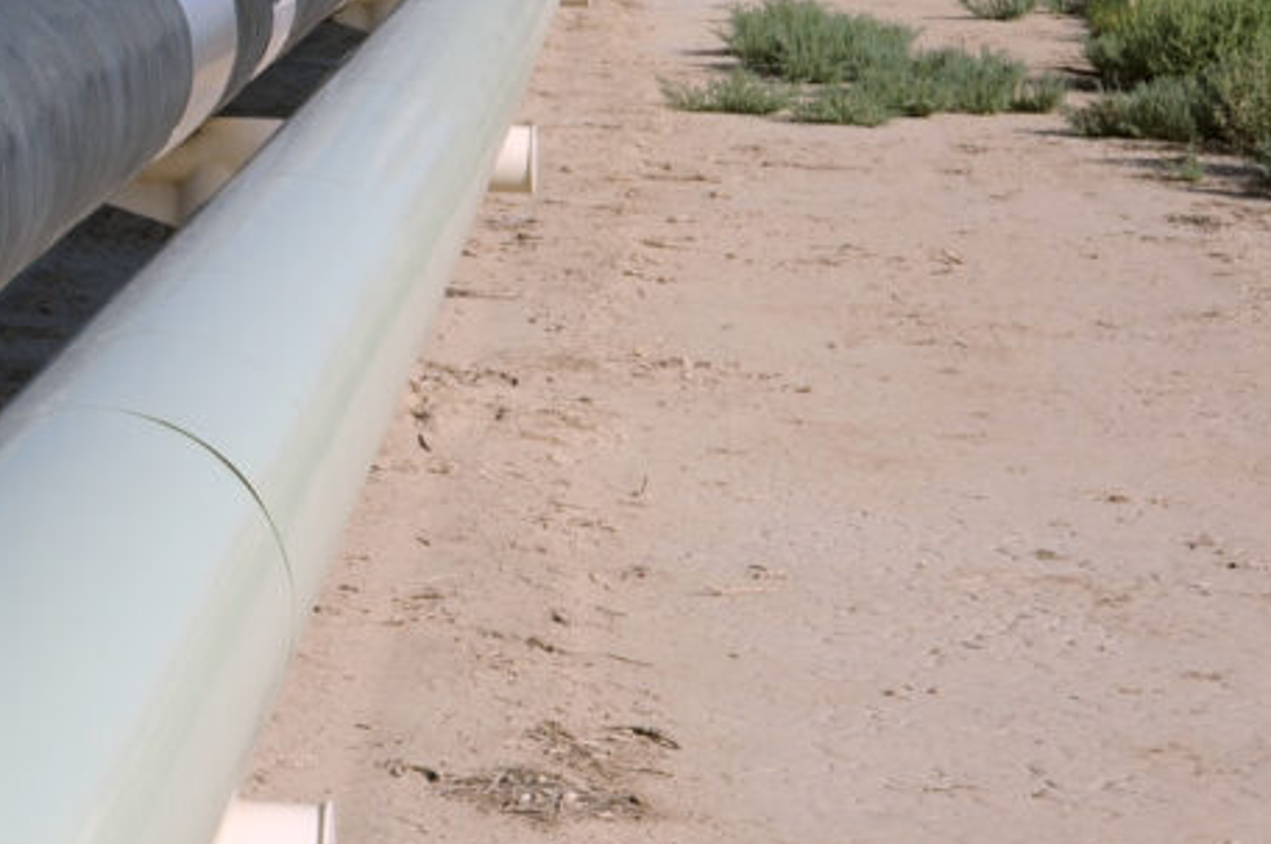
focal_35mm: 140
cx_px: -647
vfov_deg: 9.7
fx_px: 4937
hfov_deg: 13.8
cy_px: -91
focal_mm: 44
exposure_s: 1/400
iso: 200
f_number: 10
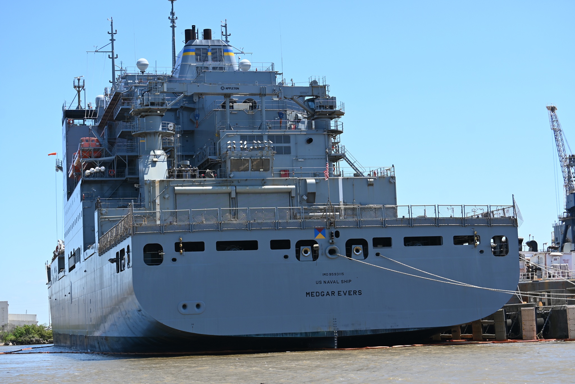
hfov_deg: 27.0
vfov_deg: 18.2
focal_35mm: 75
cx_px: 288
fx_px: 1198
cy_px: 192
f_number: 6.3
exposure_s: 1/320
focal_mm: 50
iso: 100
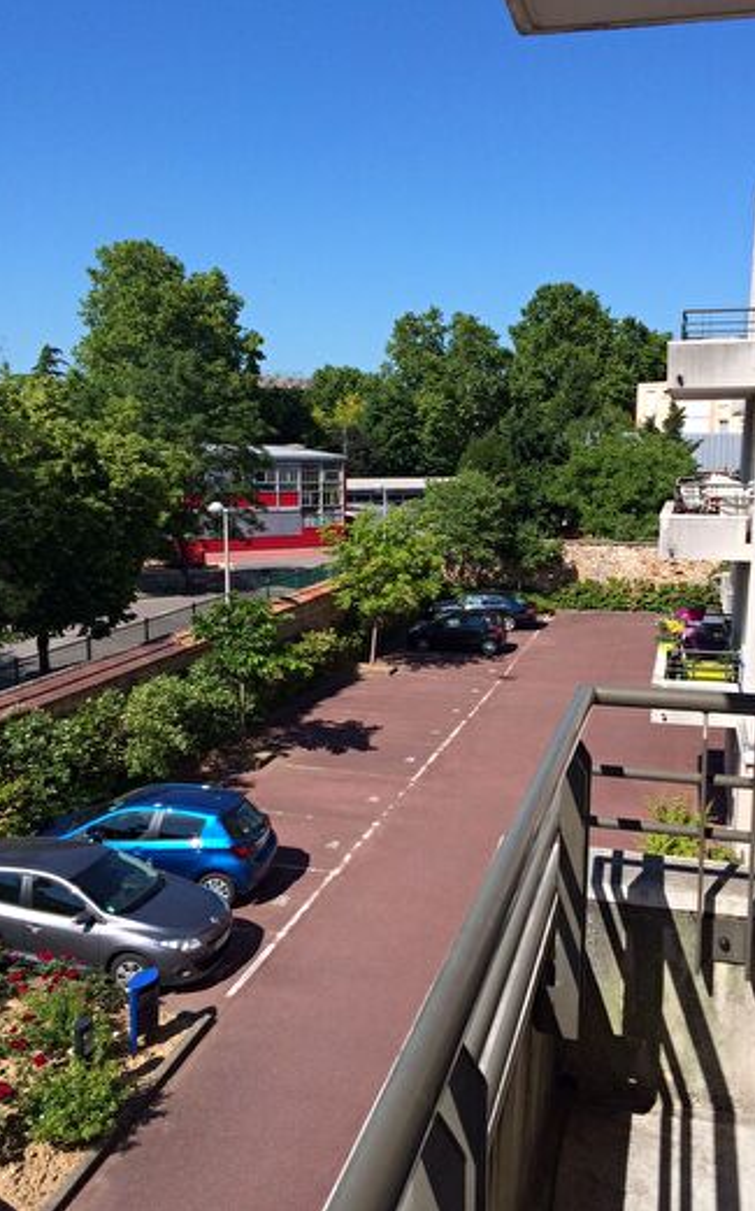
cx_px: 437
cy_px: 603
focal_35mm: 31
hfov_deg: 40.4
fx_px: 1022
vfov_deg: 61.3
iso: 32
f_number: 2.2
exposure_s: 1/2283
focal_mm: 4.15
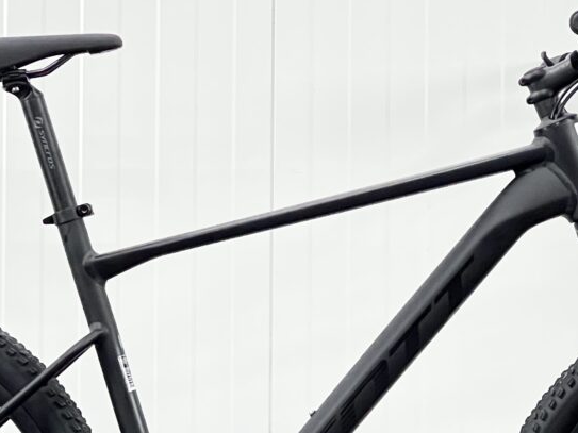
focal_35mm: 218
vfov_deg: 6.8
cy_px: 373
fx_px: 3639
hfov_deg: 9.1
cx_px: 303
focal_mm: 9
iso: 640
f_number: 2.8
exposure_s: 1/34
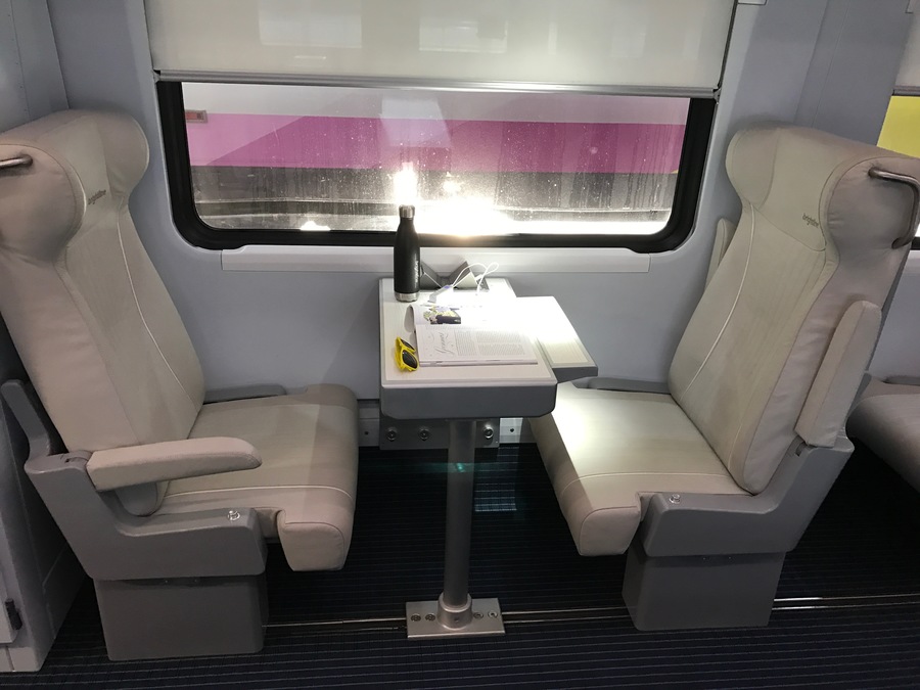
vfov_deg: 49.7
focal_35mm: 28
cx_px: 460
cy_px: 345
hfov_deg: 63.4
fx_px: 744
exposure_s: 1/15
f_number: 1.8
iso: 50
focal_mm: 3.99
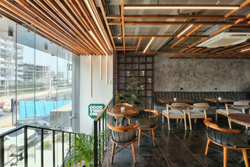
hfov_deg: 100.4
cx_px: 125
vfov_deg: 77.4
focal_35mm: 15
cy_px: 84
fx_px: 104
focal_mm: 15
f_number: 16
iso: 250
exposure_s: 1/10
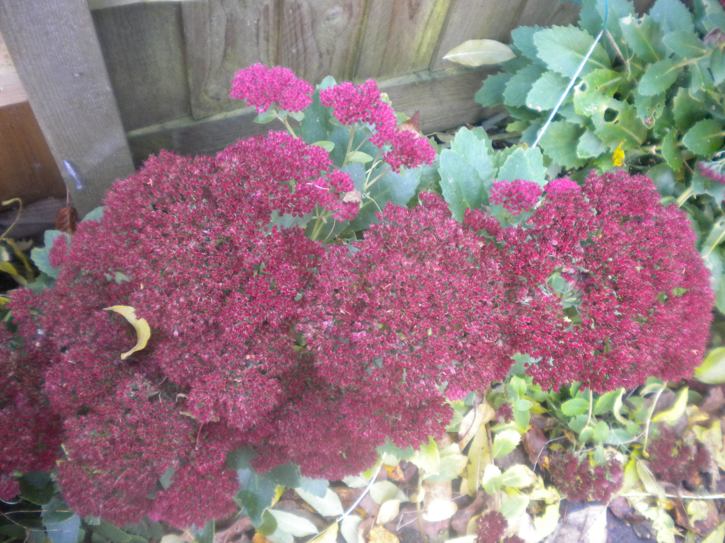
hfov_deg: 52.6
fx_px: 733
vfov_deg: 40.7
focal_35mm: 35
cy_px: 272
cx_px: 362
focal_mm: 6.3
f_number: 3.1
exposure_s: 1/59.8
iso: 251
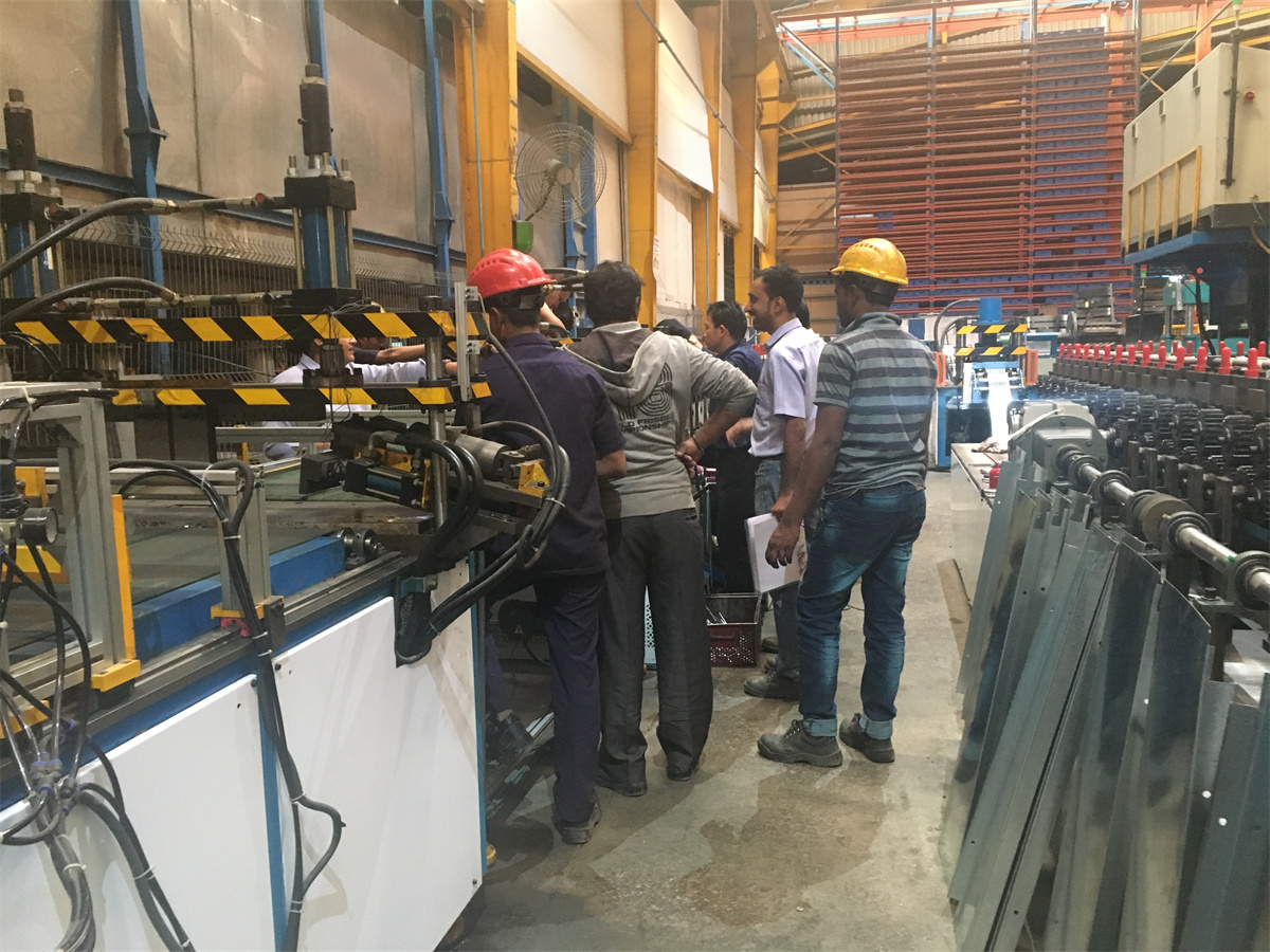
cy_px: 476
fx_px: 1064
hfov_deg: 61.7
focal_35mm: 29
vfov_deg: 48.2
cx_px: 635
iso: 200
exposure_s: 1/17
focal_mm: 4.15
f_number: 2.2
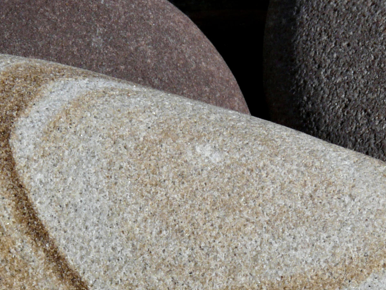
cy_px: 371
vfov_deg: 6.0
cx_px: 180
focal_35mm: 246
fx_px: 2743
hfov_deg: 8.0
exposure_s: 1/400
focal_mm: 15.1
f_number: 8
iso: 100
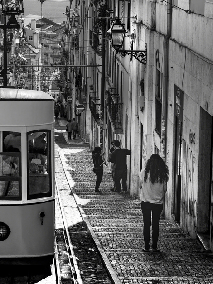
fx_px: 952
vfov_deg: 16.9
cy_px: 67
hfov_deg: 12.8
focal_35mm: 116
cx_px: 81
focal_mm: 70
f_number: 9
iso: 100
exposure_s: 1/200
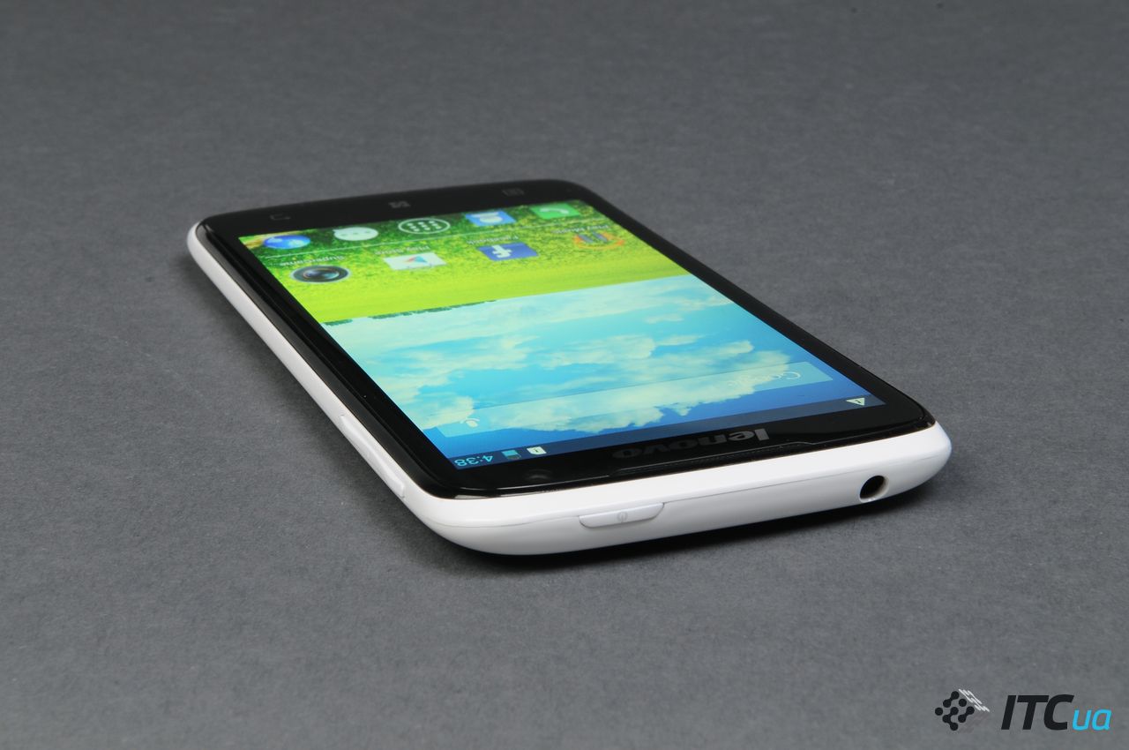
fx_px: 2255
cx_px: 564
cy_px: 375
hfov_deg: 28.1
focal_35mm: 72
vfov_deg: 18.9
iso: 200
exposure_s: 1.3
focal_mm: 48
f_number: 20
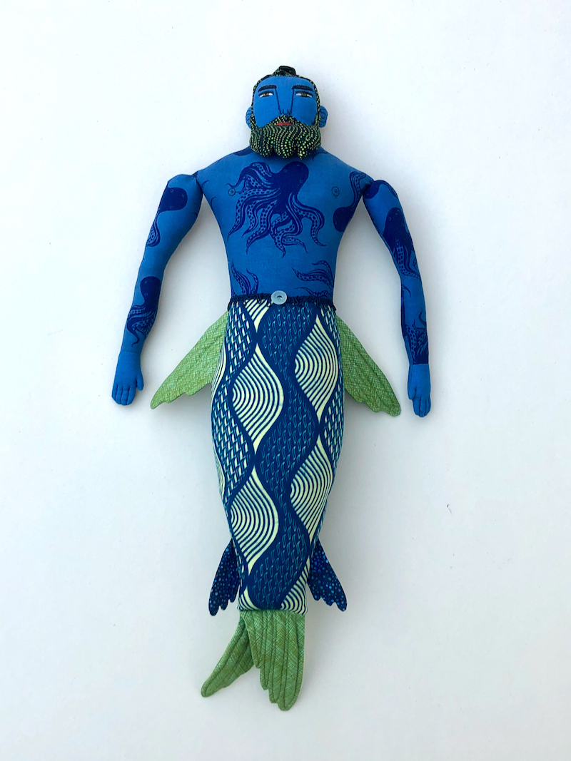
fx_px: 616
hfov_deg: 49.7
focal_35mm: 28
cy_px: 380
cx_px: 286
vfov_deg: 63.4
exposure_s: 1/120
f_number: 1.8
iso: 25
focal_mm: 3.99
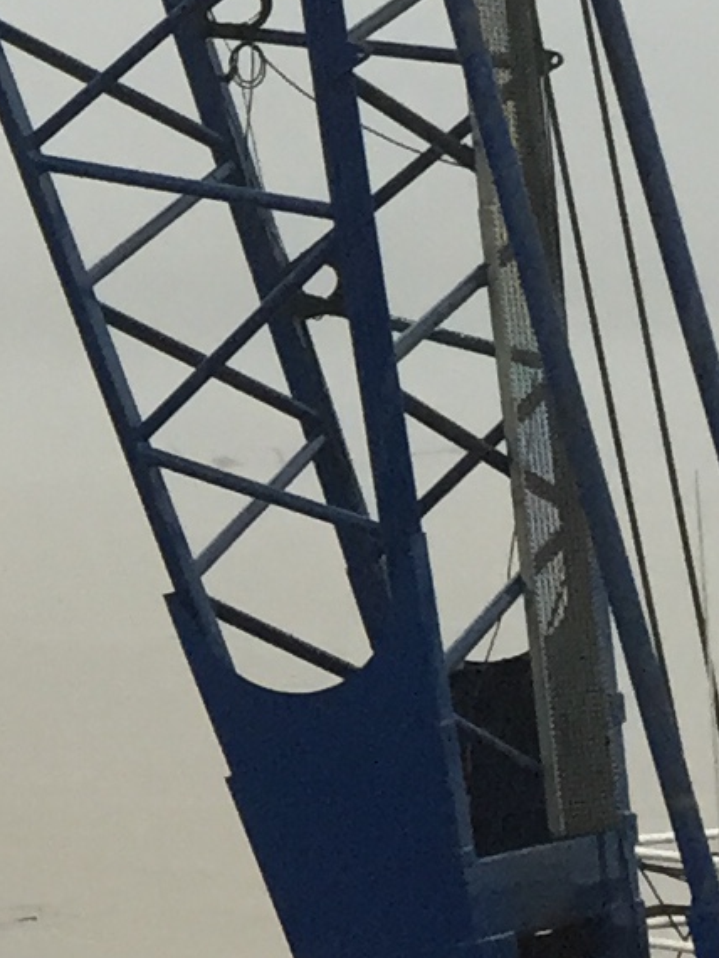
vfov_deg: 11.9
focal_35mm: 166
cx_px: -1015
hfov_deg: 8.2
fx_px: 4594
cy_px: 449
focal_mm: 4.15
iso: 32
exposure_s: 1/40
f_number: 2.2
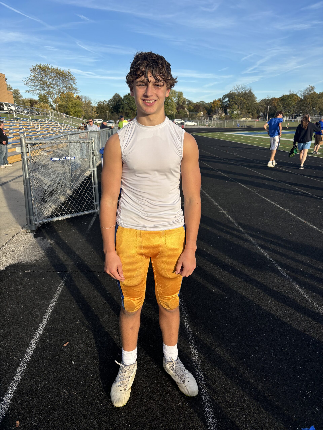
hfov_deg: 53.1
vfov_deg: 67.3
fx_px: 323
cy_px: 215
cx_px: 162
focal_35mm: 26
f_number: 1.6
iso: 50
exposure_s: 1/1695
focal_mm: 5.96
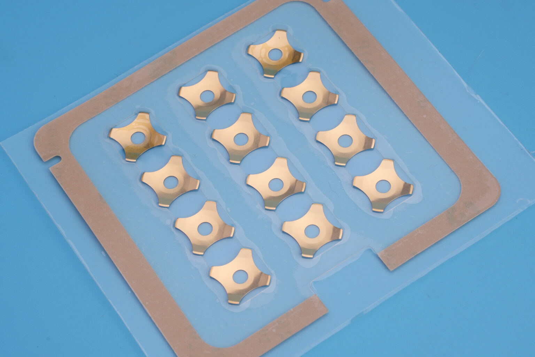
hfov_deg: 19.5
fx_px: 1560
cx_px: 268
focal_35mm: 105
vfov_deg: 13.0
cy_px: 178
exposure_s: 1/125
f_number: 16
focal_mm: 70
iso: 100
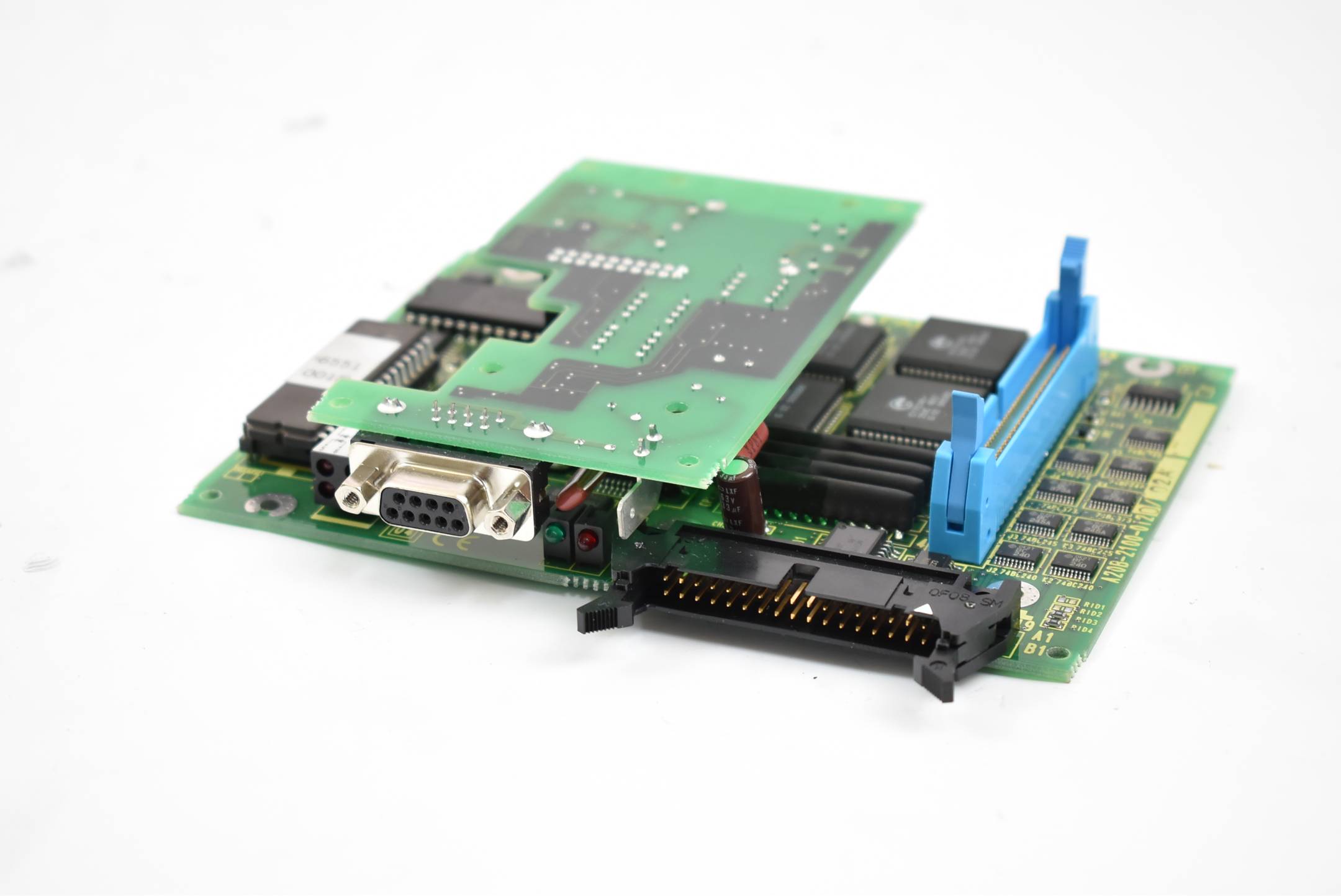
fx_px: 3076
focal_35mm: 82
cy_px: 448
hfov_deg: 24.6
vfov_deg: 16.6
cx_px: 670
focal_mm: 55
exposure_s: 1/100
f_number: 5.6
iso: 800
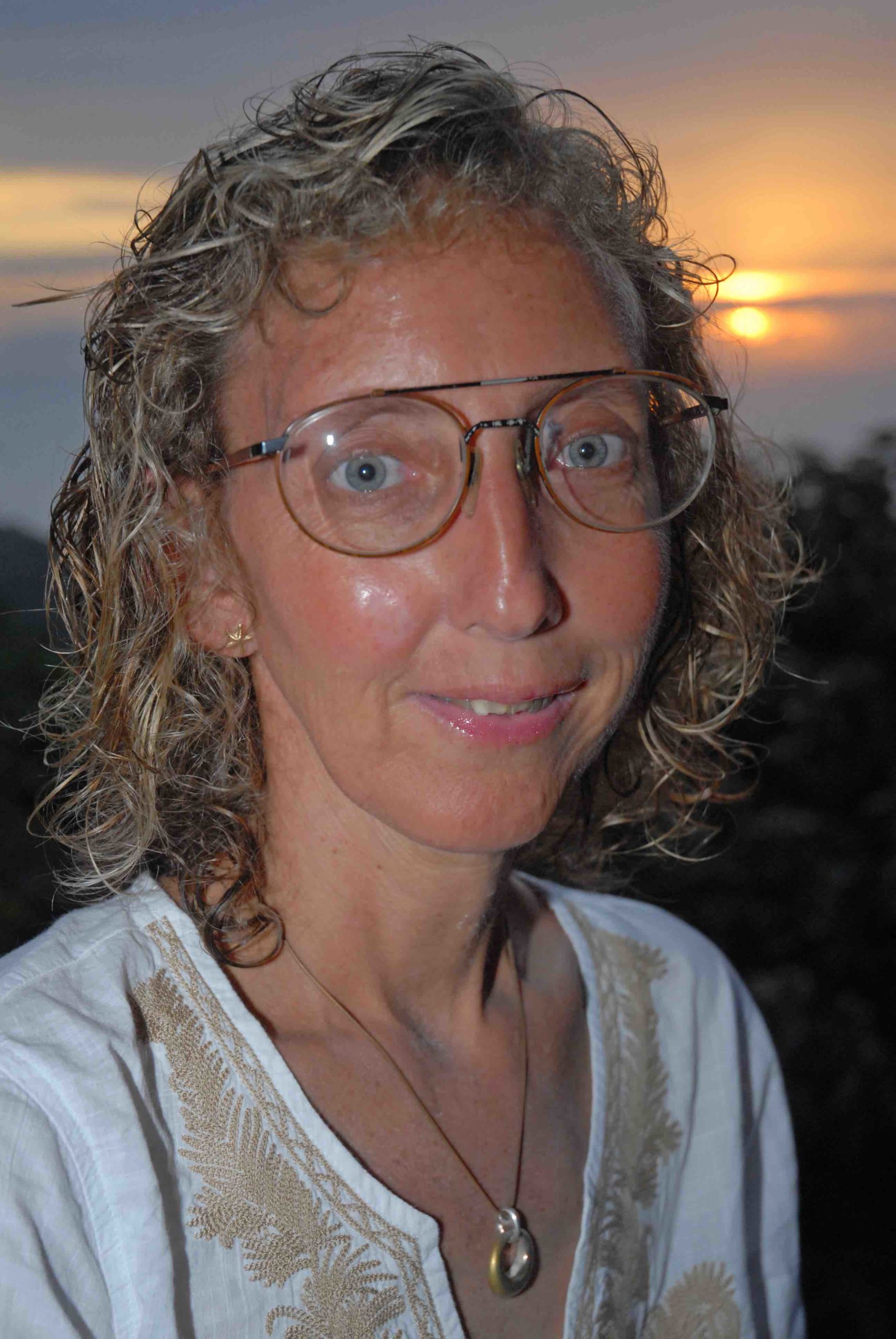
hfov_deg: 20.7
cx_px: 448
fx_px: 2457
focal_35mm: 66
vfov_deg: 30.5
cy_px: 670
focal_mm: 44
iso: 400
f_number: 5.6
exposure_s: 1/60
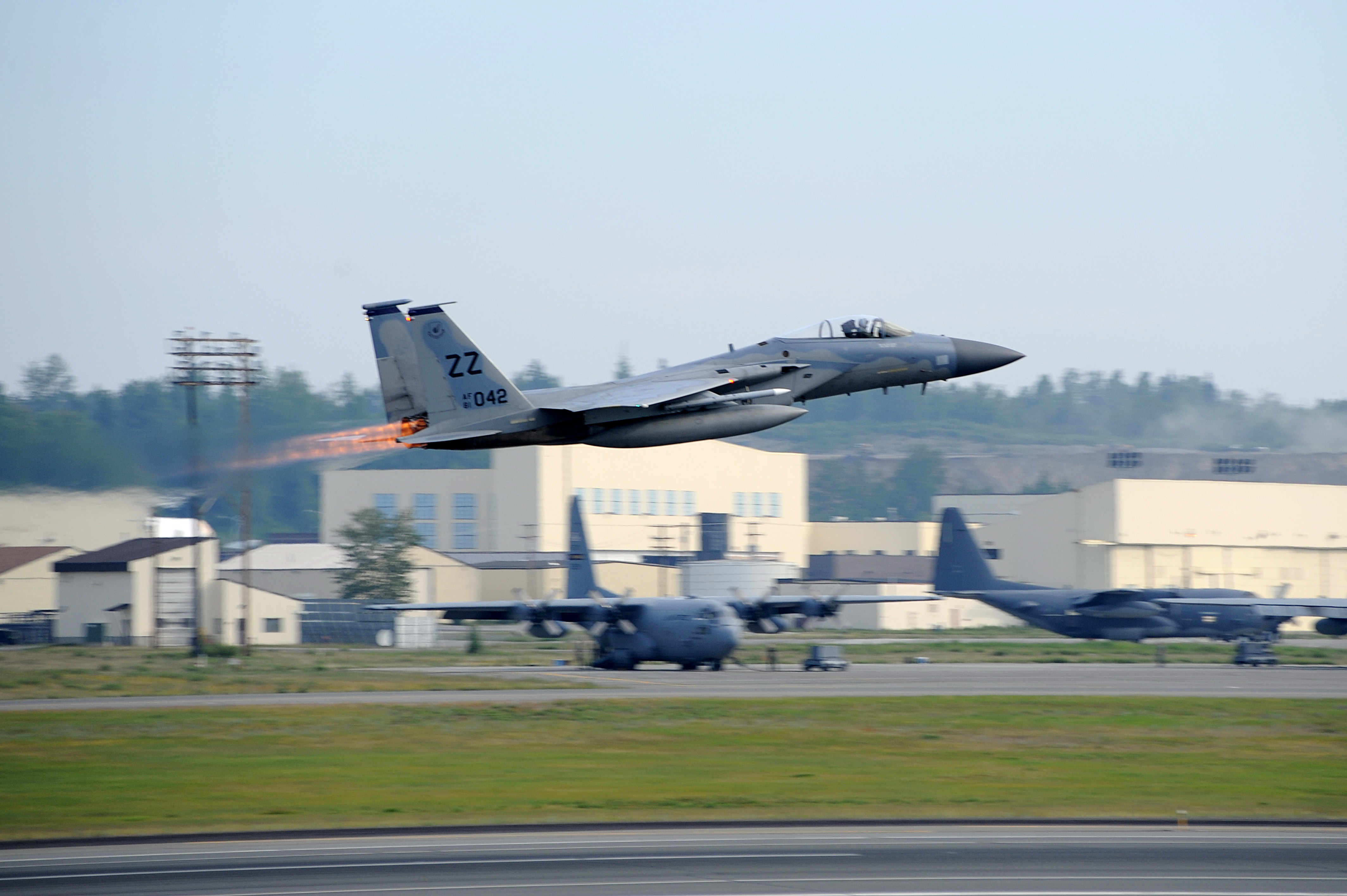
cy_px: 448
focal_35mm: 195
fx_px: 7291
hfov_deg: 10.6
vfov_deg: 7.0
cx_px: 674
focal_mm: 195
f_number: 7.1
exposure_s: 1/640
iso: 200
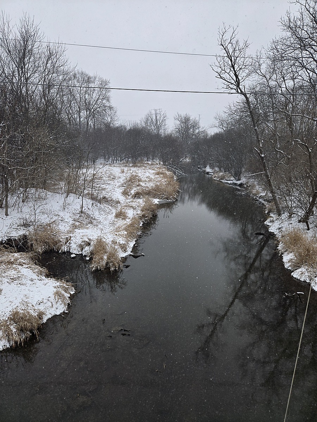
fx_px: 281
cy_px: 211
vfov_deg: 73.9
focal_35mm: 23
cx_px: 158
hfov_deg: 58.9
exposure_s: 1/675
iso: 25
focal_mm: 5.4
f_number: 1.8
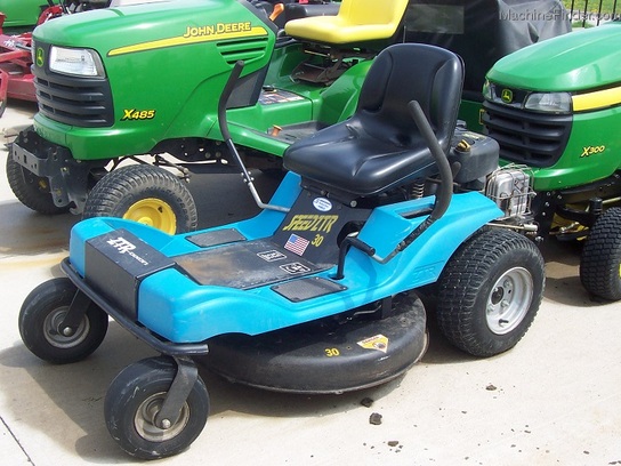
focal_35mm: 46
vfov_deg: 31.5
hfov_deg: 41.2
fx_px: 825
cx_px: 310
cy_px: 233
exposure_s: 1/250
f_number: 5.6
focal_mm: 7
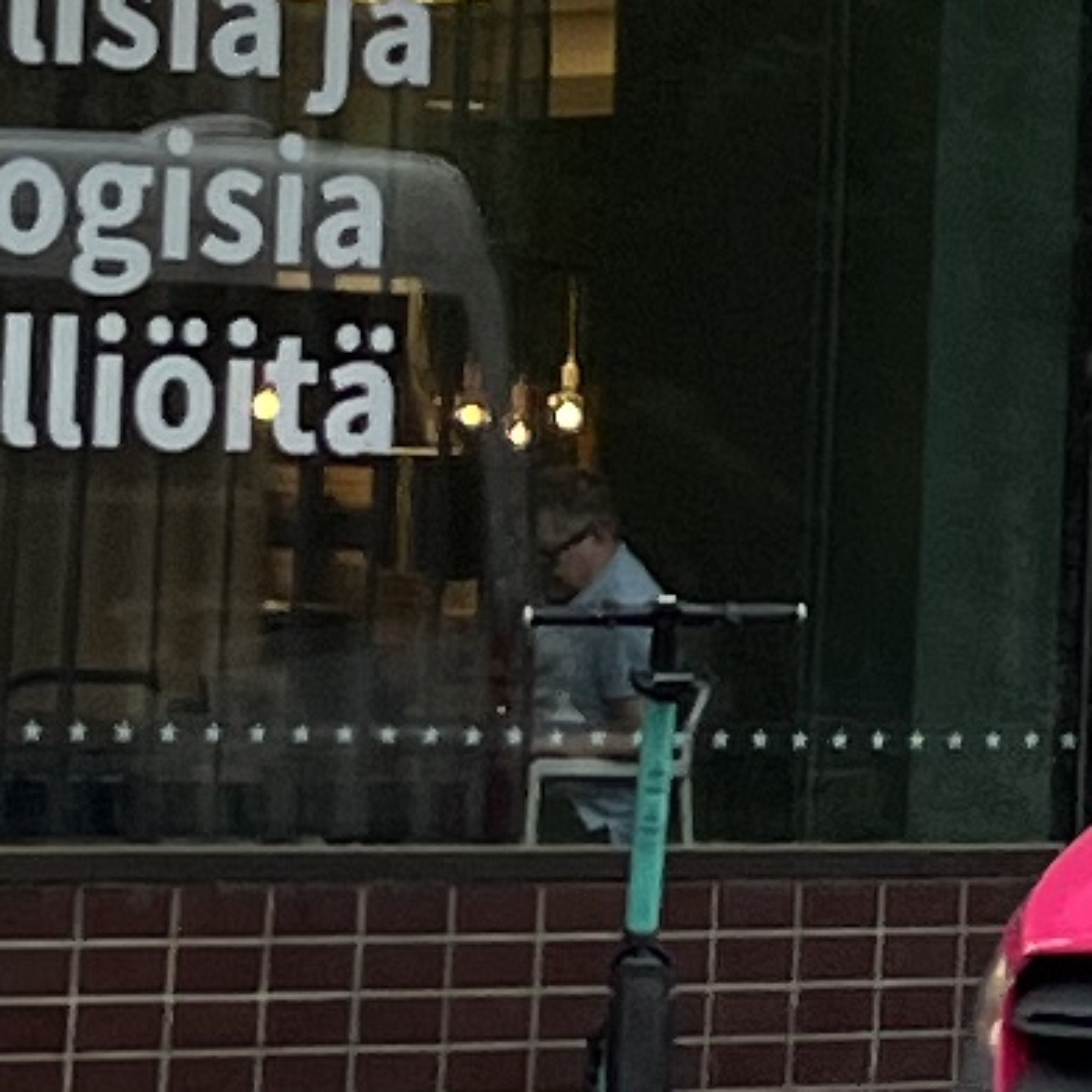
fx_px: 8459
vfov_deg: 7.3
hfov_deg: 7.0
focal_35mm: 237
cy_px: -352
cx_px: 2424
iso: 50
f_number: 1.6
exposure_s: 1/162
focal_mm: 5.1
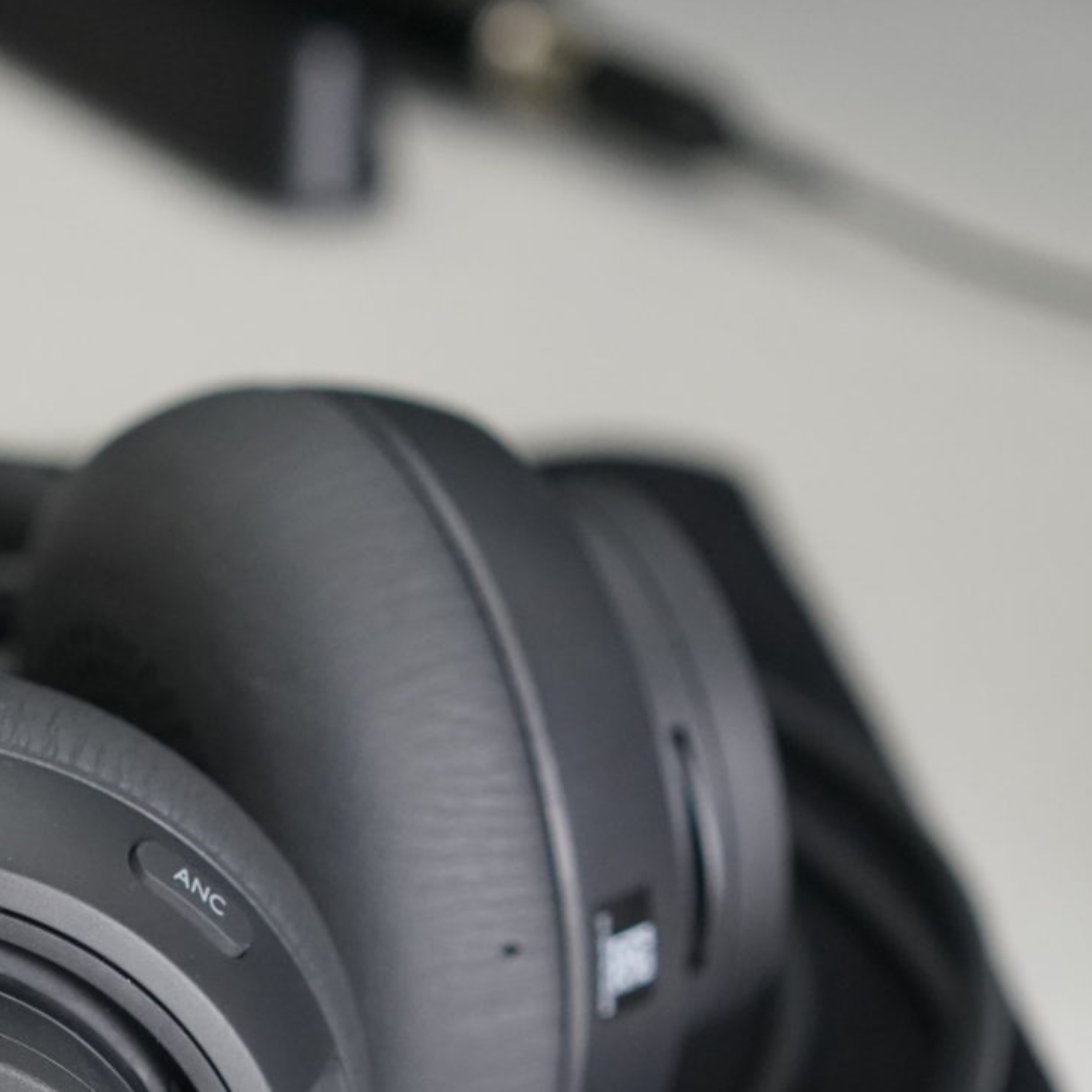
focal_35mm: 130
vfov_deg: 13.3
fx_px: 4640
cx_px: -338
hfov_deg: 13.0
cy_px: 981
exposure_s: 1/160
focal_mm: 55
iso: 1600
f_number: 4
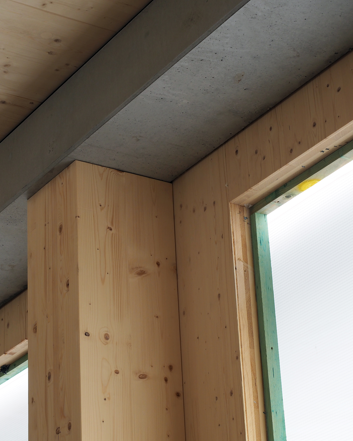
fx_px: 1371
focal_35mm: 105
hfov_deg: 14.7
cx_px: 131
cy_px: 222
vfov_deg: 18.3
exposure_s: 1/30
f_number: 4.5
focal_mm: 40
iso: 200
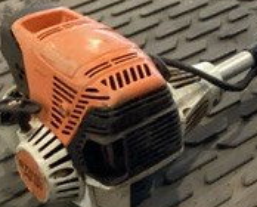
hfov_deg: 16.1
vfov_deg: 13.6
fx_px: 846
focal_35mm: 111
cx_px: 360
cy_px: -38
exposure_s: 1/50
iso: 320
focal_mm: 3.3
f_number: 2.4
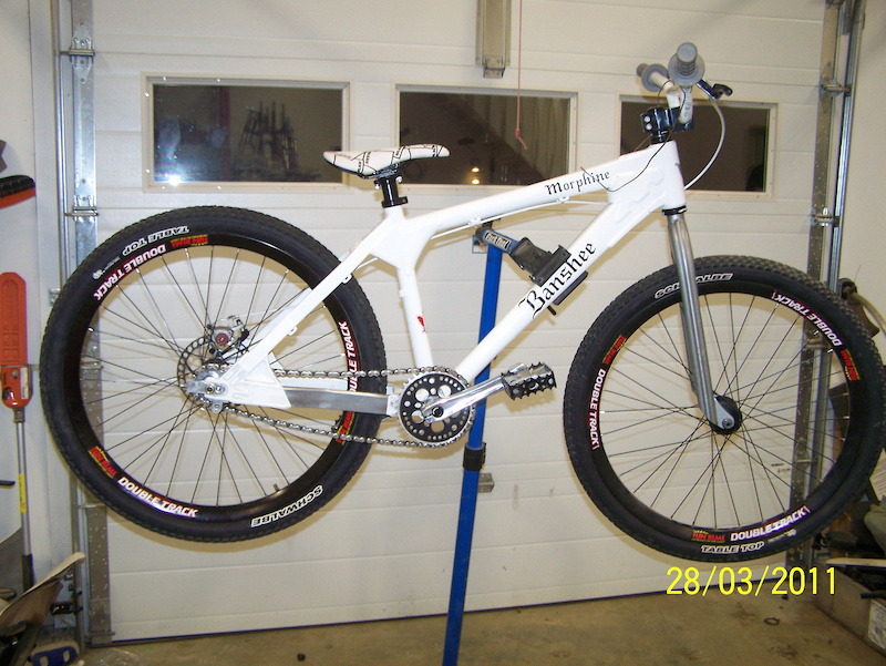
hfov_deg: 49.0
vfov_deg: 37.8
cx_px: 443
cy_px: 333
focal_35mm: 38
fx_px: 973
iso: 160
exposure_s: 1/60
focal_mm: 6.3
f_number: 2.8
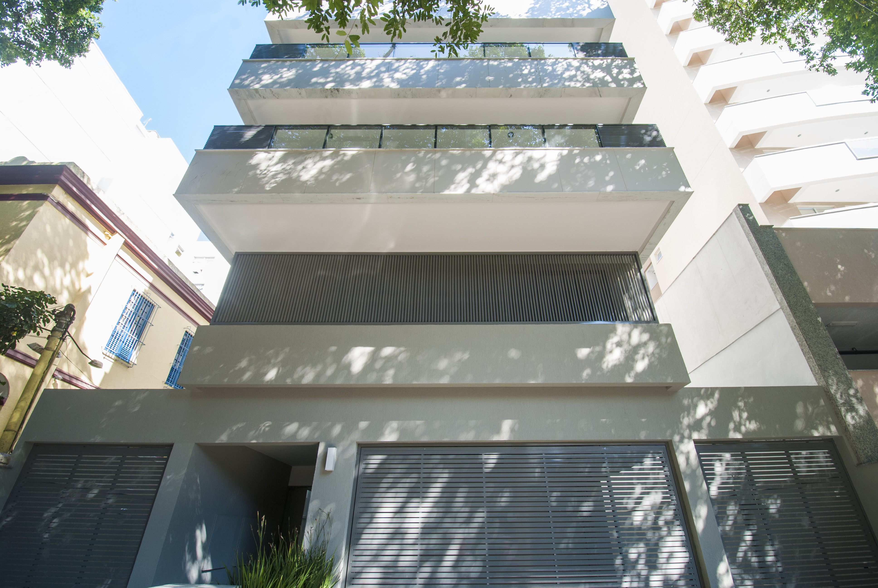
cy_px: 294
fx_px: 366
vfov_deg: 77.5
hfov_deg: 100.3
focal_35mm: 15
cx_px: 439
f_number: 8
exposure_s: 1/25
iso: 100
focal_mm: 10
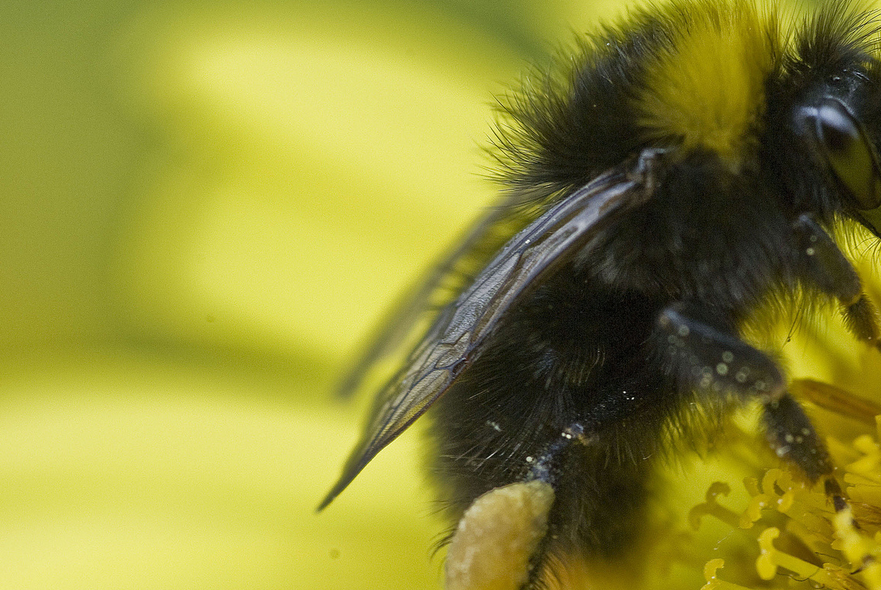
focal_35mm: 219
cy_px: 332
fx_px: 5359
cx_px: 601
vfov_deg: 6.3
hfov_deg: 9.4
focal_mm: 105
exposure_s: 1/180
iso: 400
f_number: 6.7
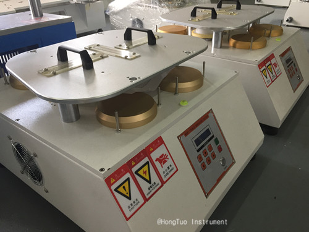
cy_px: 116
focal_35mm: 29
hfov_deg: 61.7
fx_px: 259
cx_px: 154
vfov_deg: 48.2
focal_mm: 4.15
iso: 50
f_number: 2.2
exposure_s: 1/33
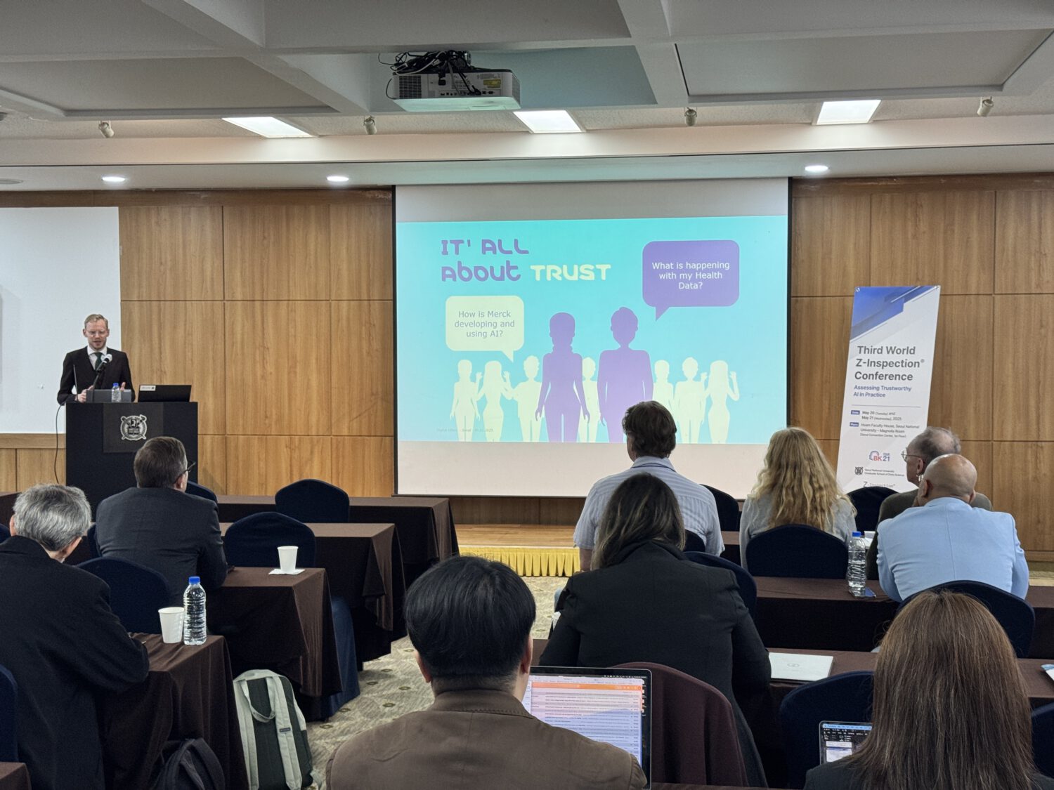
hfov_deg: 39.7
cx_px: 527
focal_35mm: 48
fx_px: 1462
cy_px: 395
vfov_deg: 30.3
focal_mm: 6.76
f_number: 1.78
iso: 100
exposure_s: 1/60
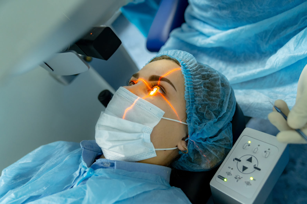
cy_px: 102
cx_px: 154
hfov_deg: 57.2
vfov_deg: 40.0
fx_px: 281
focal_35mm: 33
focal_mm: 33
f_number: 2.8
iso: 1600
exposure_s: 1/125
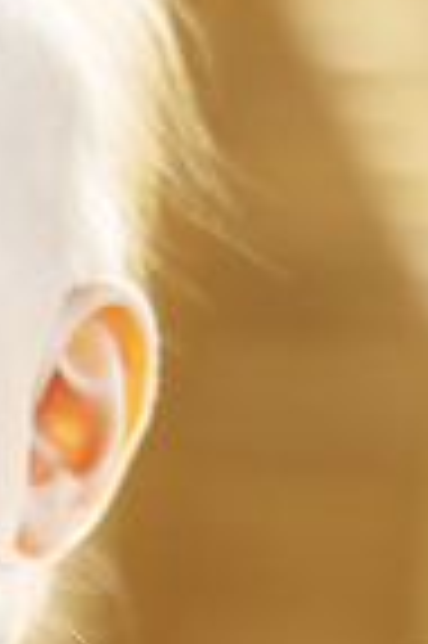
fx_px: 5523
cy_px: 786
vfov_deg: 6.6
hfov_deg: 4.4
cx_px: -437
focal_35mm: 309
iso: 500
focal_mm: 50
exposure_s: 1/640
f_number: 2
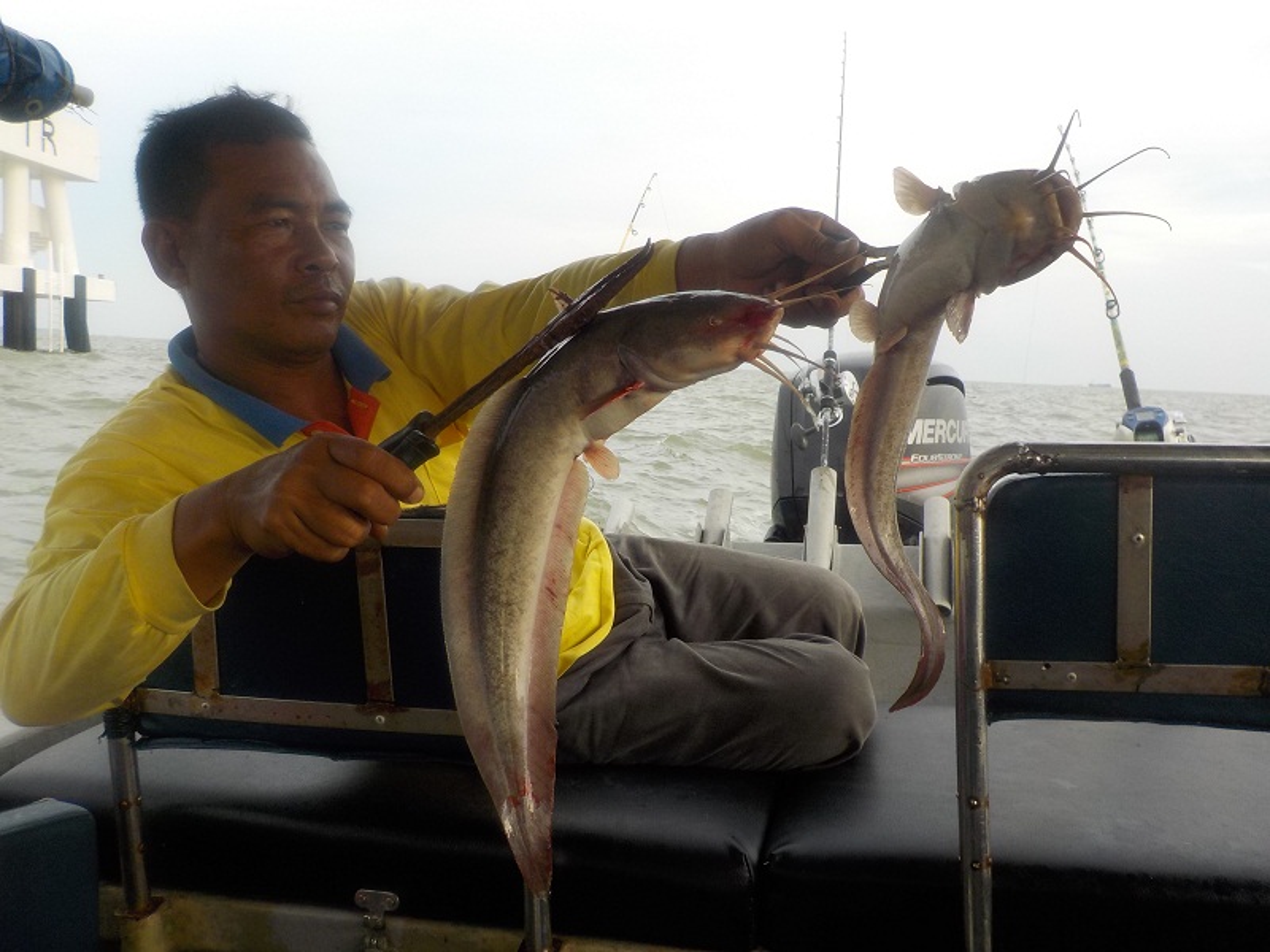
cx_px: 635
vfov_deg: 46.8
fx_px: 1101
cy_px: 476
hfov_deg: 60.0
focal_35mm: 30
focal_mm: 4.1
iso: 125
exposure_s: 1/400
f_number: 3.3
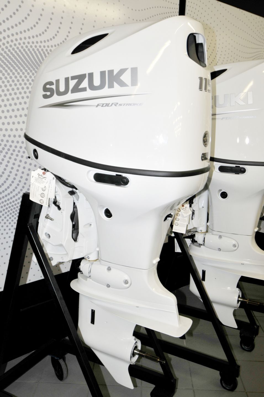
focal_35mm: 36
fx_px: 397
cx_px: 132
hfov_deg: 36.8
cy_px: 198
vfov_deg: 53.2
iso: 200
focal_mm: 24
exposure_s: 1/60
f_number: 4
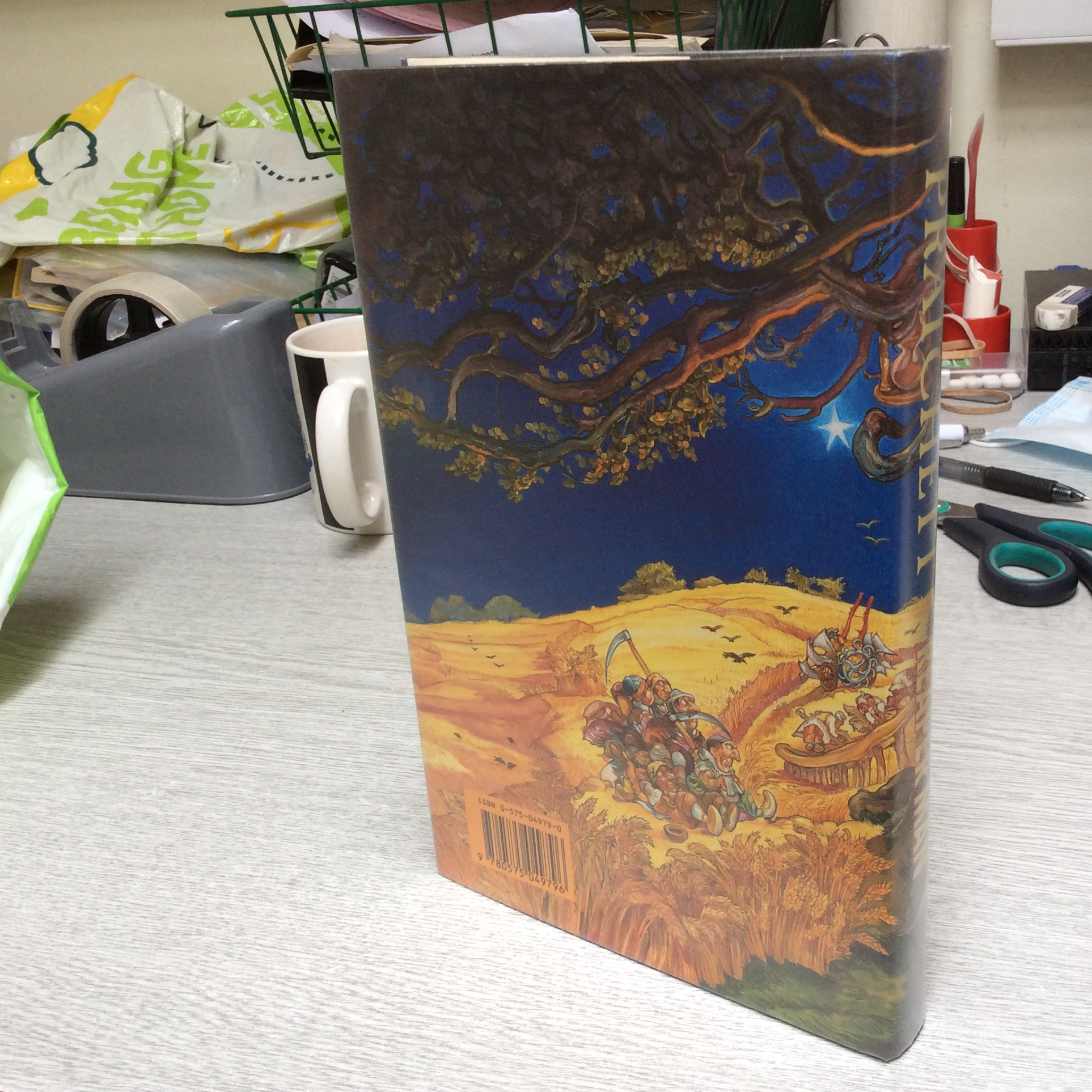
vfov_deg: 43.9
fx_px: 1356
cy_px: 548
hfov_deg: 43.5
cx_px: 689
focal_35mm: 38
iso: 40
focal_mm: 3.3
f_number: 2.4
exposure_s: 1/33
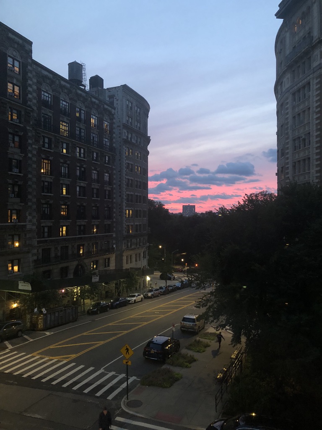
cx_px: 161
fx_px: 347
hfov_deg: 49.7
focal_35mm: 28
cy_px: 215
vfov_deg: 63.4
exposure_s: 1/8
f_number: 1.8
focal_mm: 3.99
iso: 100
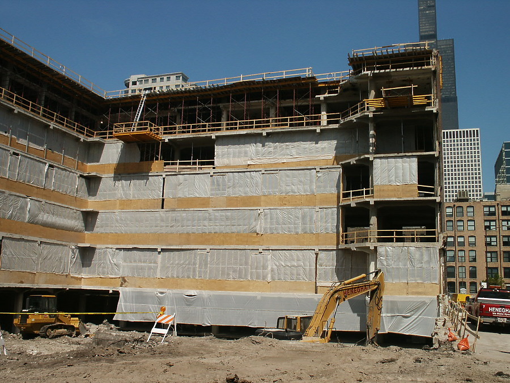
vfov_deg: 40.7
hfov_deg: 52.6
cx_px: 255
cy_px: 192
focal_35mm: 35
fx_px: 516
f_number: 6.7
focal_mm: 7.21
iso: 64
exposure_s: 1/500
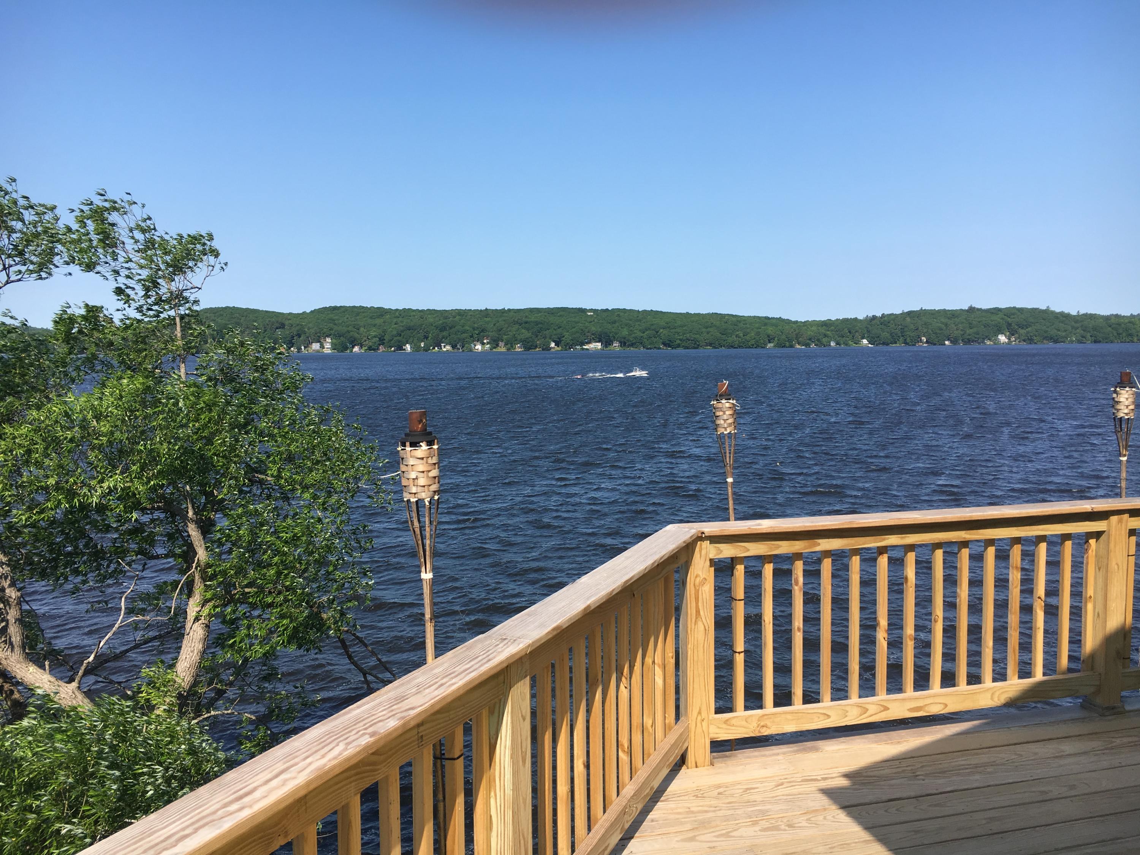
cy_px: 428
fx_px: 955
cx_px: 570
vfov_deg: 48.2
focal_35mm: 29
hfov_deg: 61.7
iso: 25
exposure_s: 1/1282
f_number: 2.2
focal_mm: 4.15
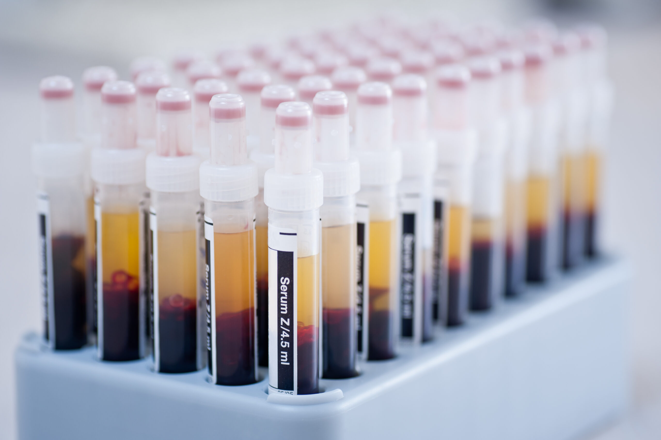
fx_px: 1651
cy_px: 220
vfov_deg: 15.2
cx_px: 330
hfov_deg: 22.6
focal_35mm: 90
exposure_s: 1/100
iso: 200
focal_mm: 90
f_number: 5.6
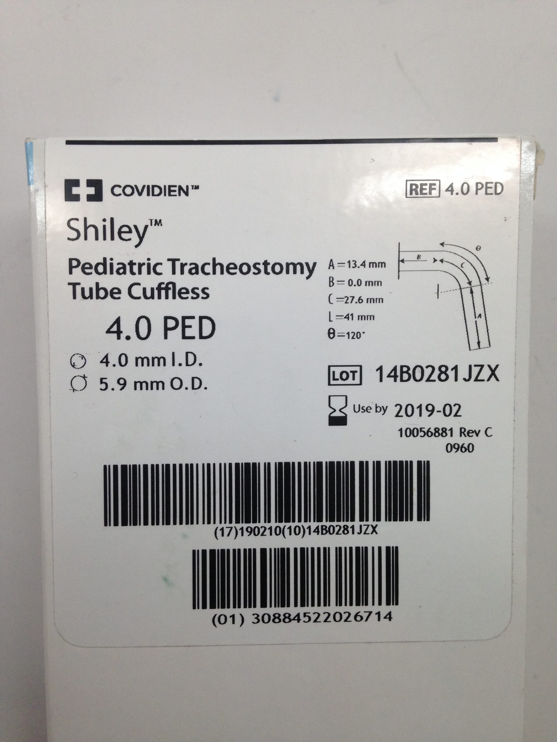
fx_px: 708
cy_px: 371
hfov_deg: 42.9
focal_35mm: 33
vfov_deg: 55.4
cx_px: 278
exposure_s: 1/120
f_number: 2.4
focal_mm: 4.12
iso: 80
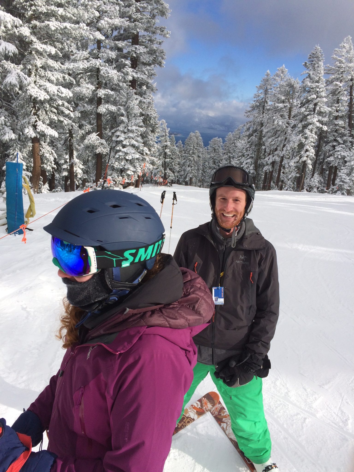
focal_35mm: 29
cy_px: 236
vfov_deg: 61.7
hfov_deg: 48.2
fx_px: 395
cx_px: 177
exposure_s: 1/3425
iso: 32
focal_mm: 4.15
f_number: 2.2
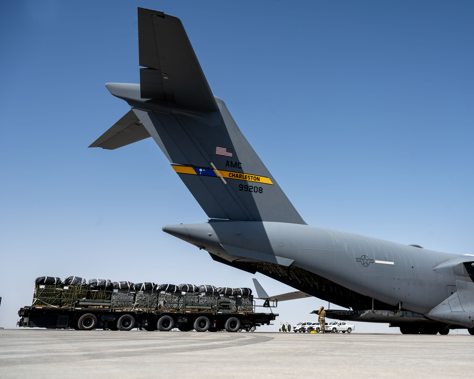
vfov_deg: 44.5
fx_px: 463
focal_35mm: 33
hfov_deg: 53.9
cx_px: 282
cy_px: 189
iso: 100
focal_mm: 29
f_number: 7.1
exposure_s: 1/800
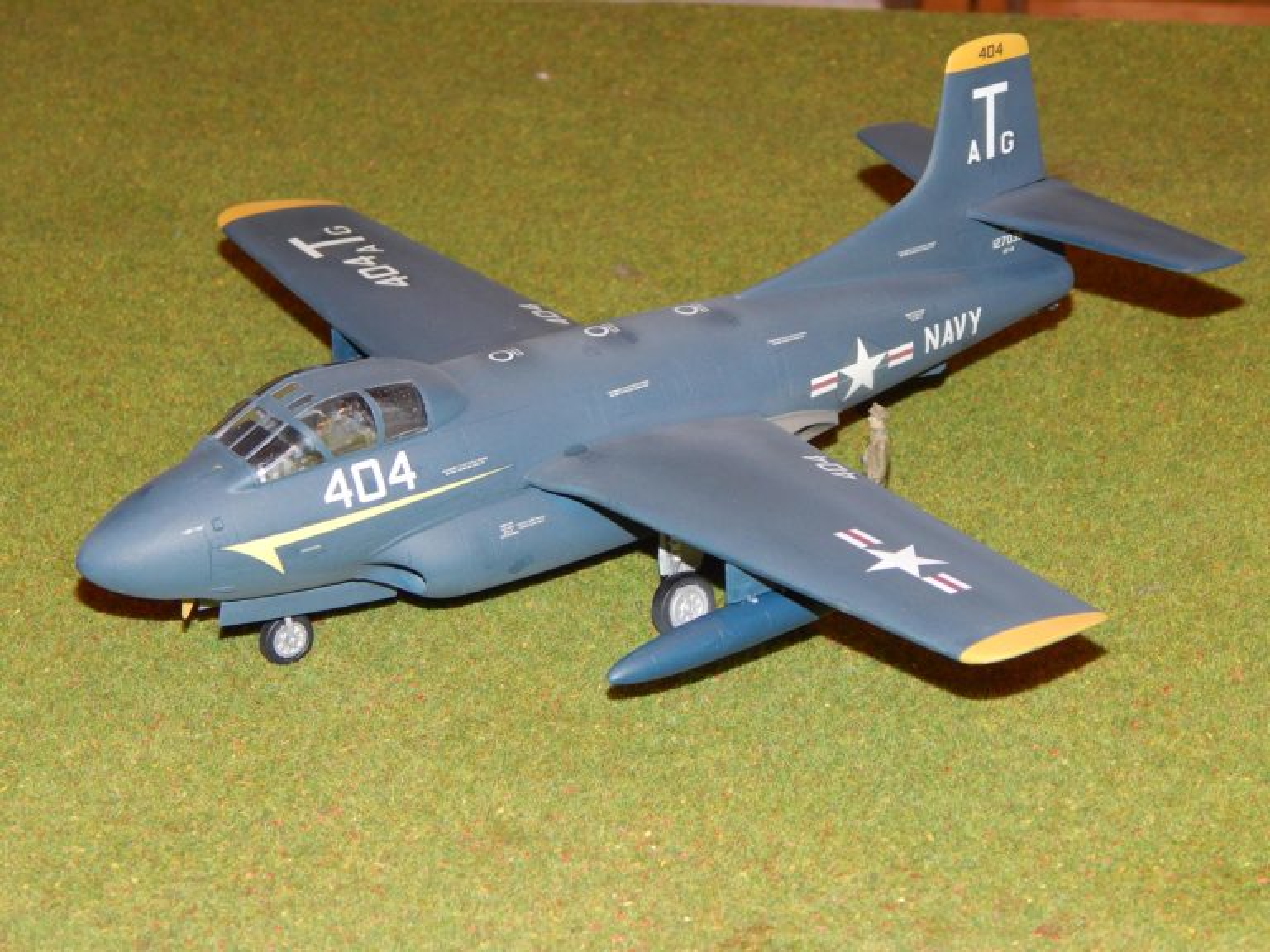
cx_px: 635
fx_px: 3155
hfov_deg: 22.8
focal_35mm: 86
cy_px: 476
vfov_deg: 17.2
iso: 200
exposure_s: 1/30
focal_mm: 15.3
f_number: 4.3
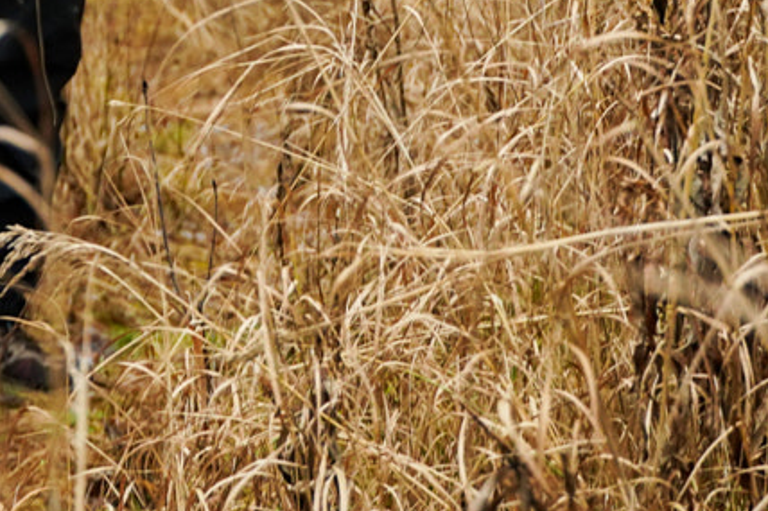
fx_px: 2857
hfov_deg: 15.2
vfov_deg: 9.4
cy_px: -623
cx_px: 187
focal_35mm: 134
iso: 640
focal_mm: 28
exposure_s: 1/500
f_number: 2.8
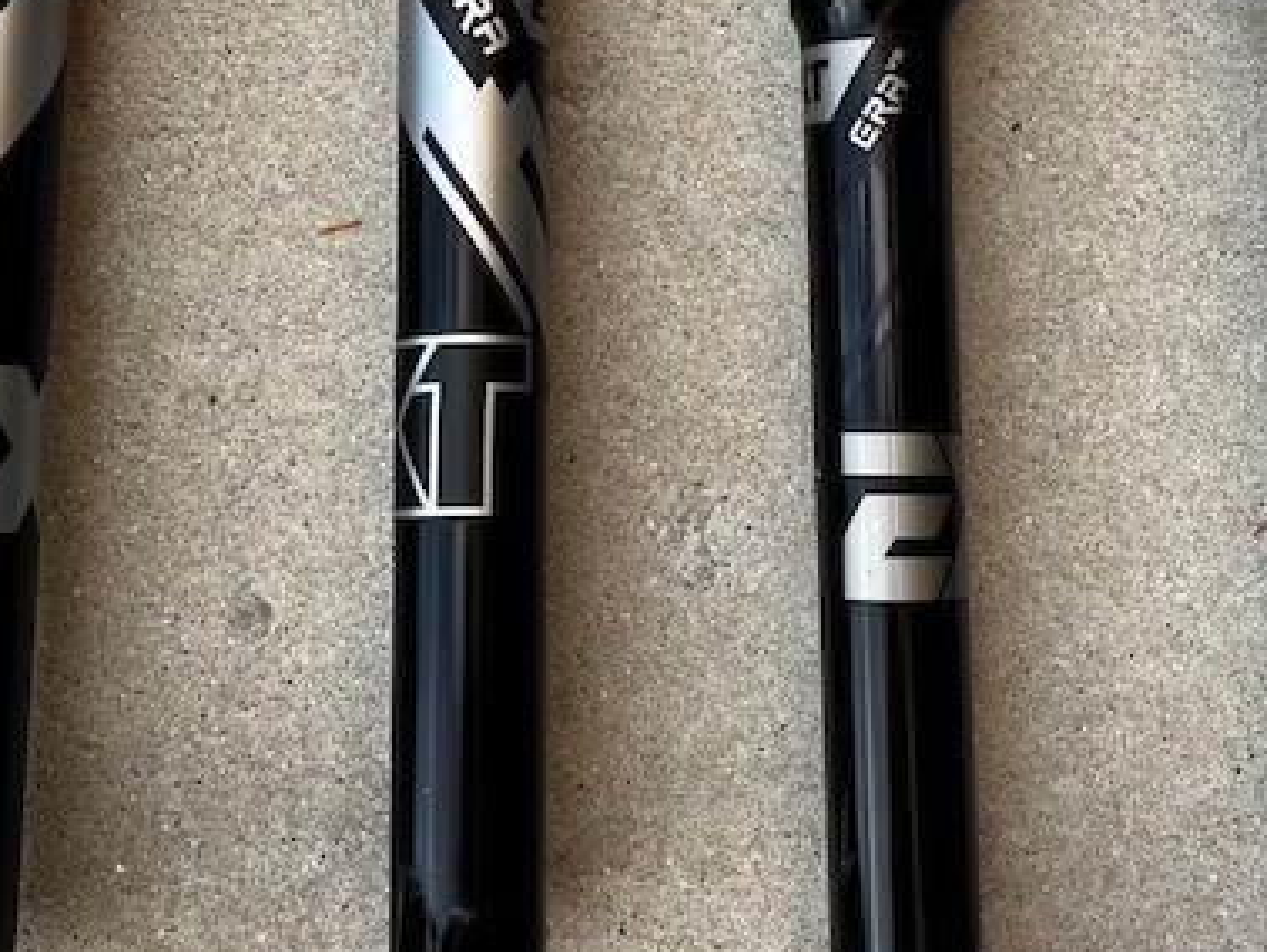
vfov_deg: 25.7
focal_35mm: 55
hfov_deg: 34.9
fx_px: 2014
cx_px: 724
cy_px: 87
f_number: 1.6
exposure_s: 1/625
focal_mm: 5.1
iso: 50
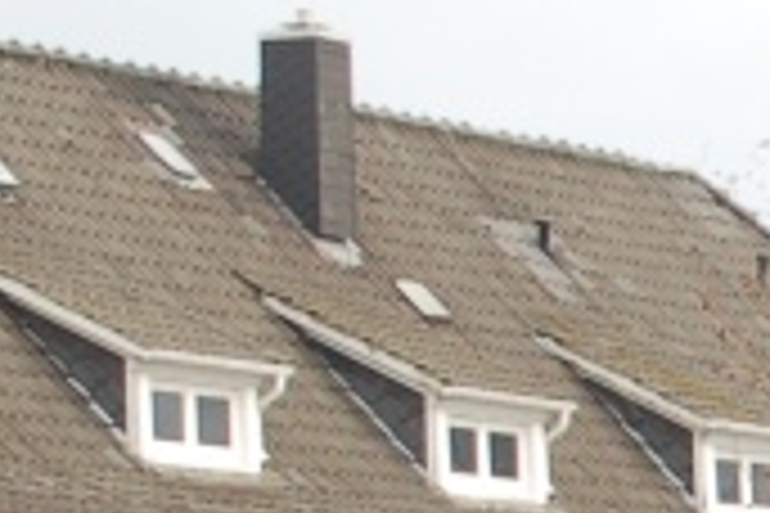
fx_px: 7635
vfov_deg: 3.8
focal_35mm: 357
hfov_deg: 5.5
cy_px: 922
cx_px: 2089
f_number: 10
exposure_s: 1/80
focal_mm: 34
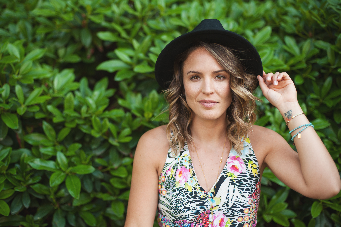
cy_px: 114
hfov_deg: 39.6
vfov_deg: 27.0
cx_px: 170
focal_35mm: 50
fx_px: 474
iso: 320
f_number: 2
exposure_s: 1/640
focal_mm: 50
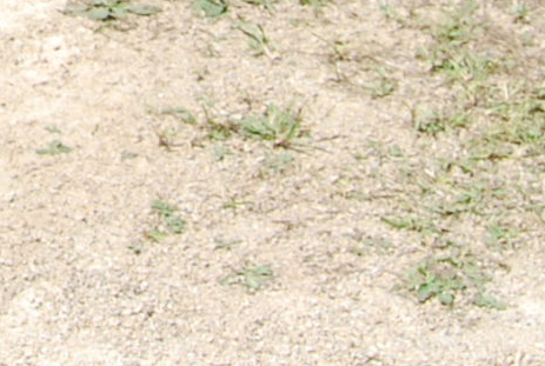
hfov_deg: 9.8
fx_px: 3019
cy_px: -540
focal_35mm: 199
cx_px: -444
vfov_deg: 6.6
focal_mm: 24
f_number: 7.1
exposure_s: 1/200
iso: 100
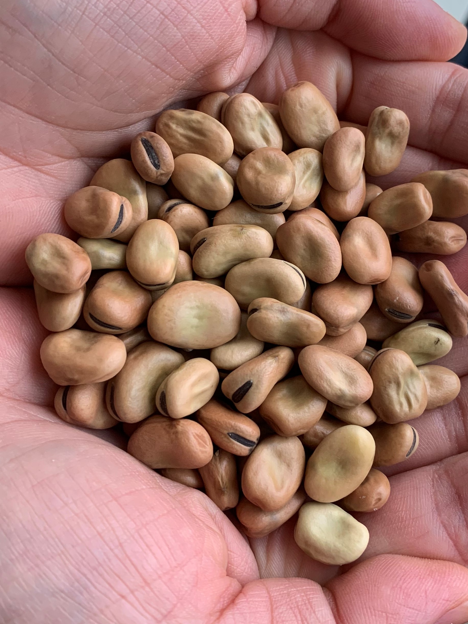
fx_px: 649
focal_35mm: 36
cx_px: 253
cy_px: 309
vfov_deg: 51.4
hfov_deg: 39.6
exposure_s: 1/121
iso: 64
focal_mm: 4.25
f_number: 1.8
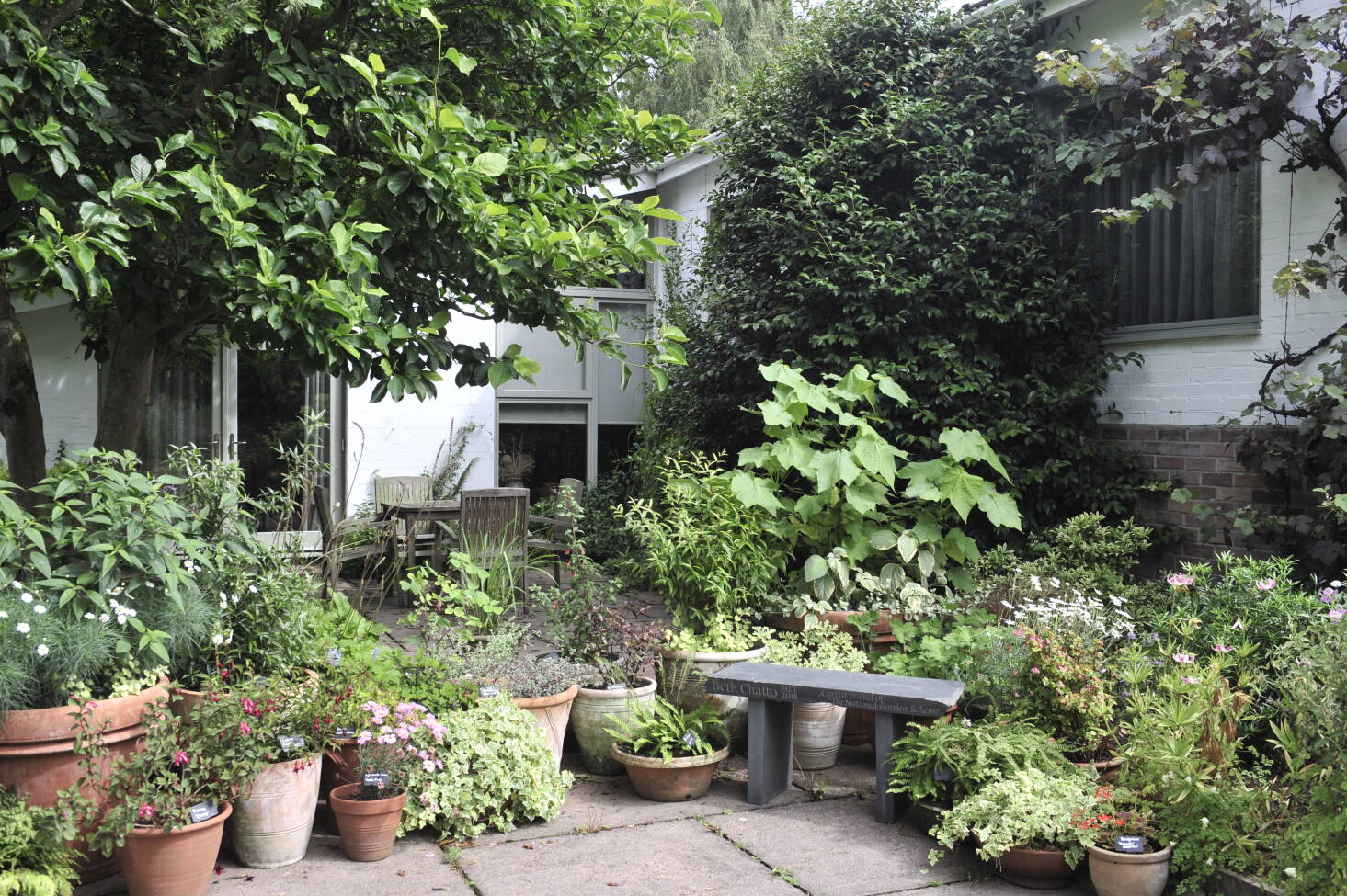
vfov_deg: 37.8
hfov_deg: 54.5
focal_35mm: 35
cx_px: 674
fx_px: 1309
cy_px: 448
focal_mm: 35
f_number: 8
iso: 400
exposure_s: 1/250
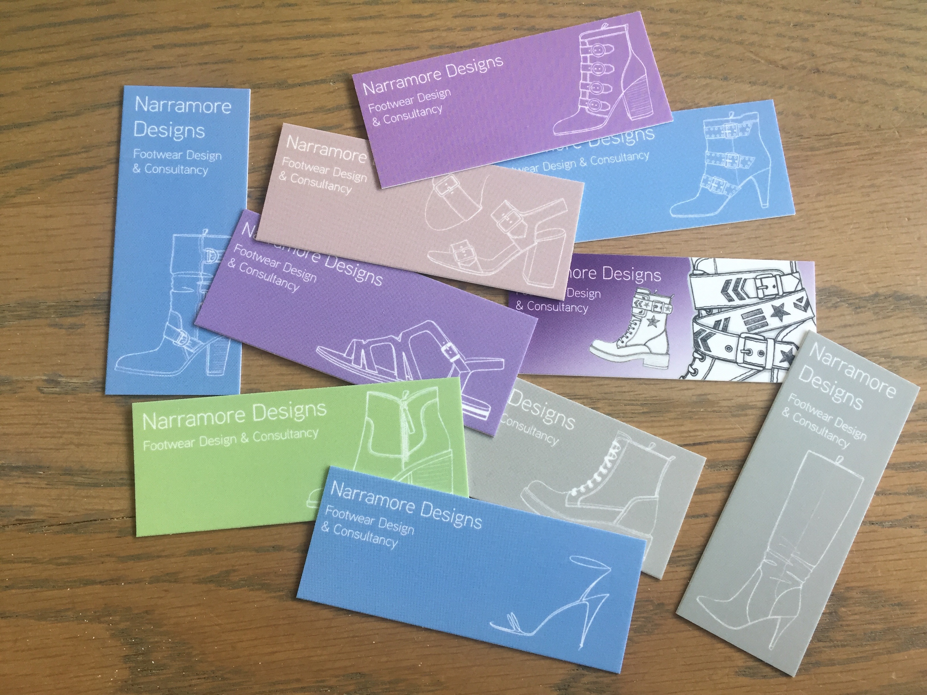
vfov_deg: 48.2
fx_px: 777
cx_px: 464
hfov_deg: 61.7
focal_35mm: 29
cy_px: 348
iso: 32
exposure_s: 1/33
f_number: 2.2
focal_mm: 4.15
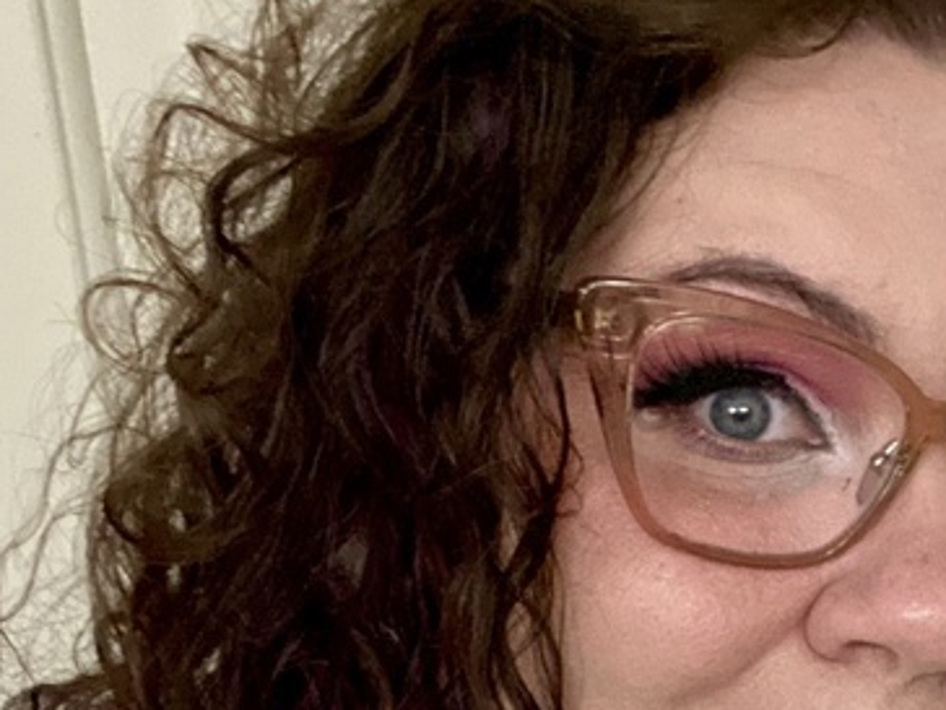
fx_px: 2104
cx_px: 902
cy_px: 886
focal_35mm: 77
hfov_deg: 24.4
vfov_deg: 18.0
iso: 500
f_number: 2.2
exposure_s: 1/30
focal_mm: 2.71
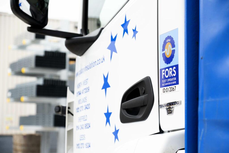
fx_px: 541
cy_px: 76
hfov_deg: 23.9
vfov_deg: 16.1
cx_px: 114
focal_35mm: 85
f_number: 5.6
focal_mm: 85
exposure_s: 1/640
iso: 640
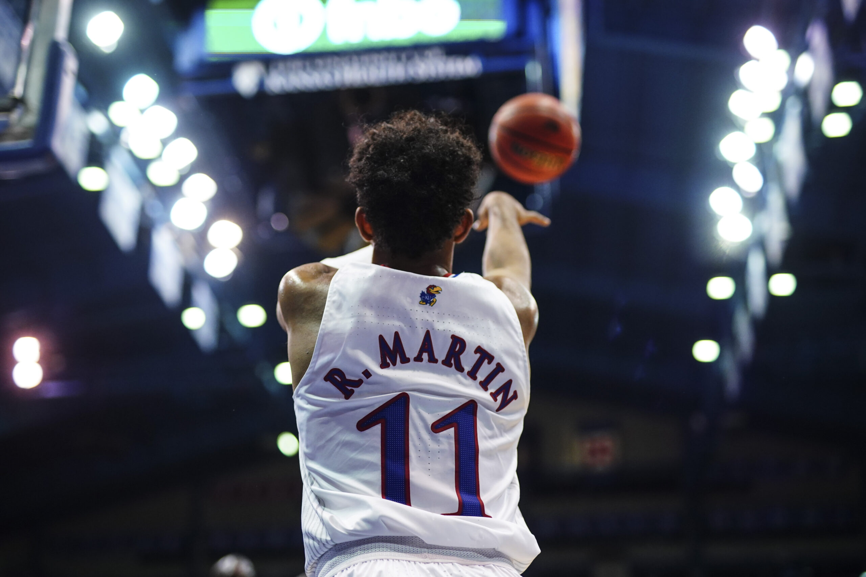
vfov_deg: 27.0
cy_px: 288
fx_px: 1203
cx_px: 433
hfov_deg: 39.6
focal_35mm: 50
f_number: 1.6
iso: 2000
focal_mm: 50
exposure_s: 1/2000
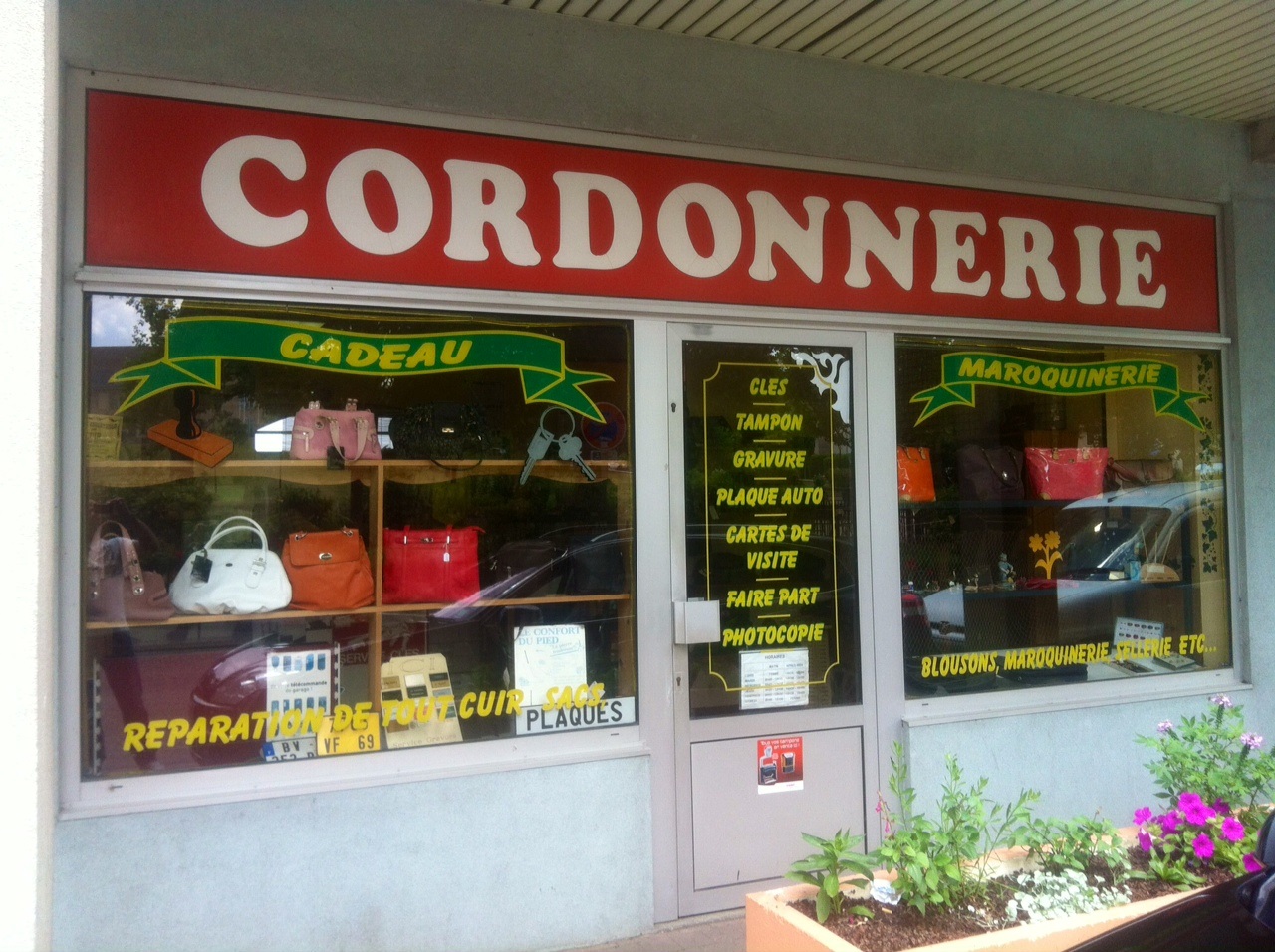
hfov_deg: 52.7
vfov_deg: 40.6
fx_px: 1287
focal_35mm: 35
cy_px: 476
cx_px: 638
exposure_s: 1/137
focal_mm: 3.85
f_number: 2.8
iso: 80
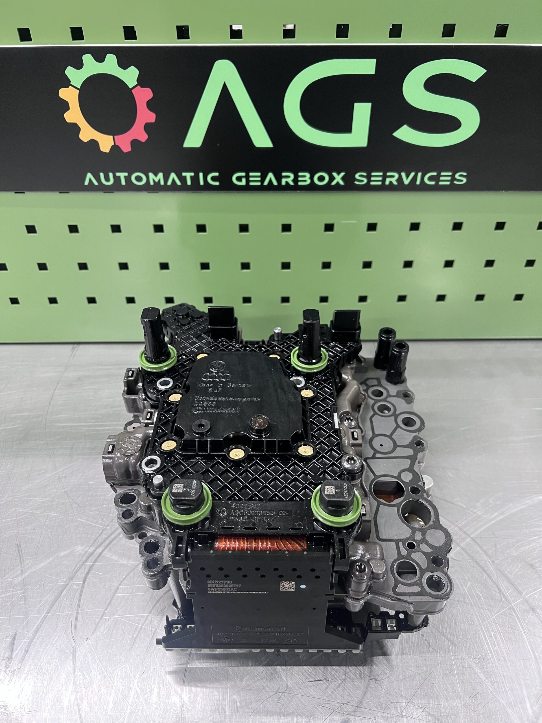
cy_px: 362
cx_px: 271
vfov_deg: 67.3
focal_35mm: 26
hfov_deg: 53.1
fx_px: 543
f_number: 1.5
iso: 160
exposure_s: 1/50
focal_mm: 5.7
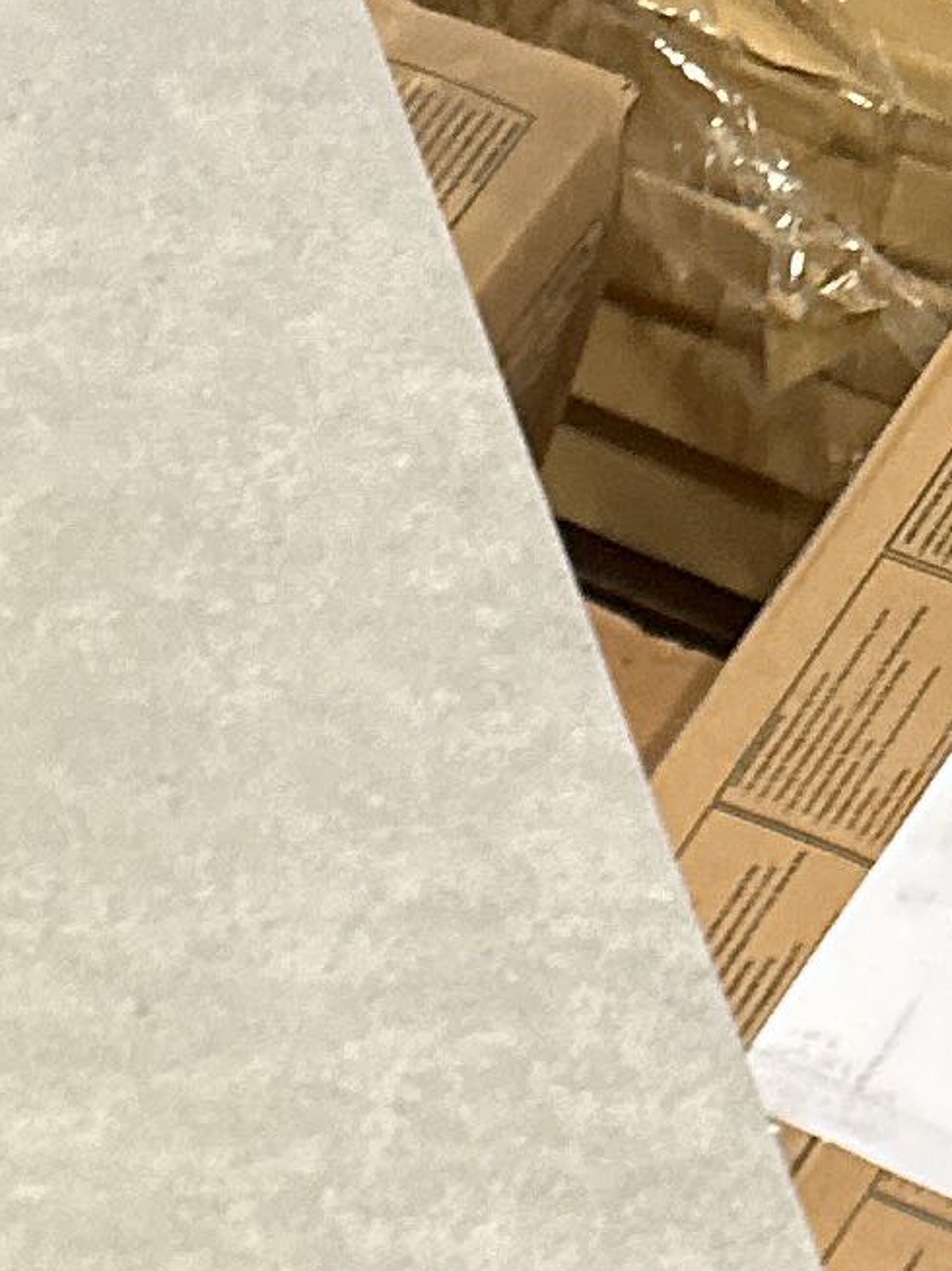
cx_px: -919
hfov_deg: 9.4
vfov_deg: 10.2
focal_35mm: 148
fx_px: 5431
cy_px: 3689
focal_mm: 6.86
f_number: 1.78
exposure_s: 1/104
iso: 250
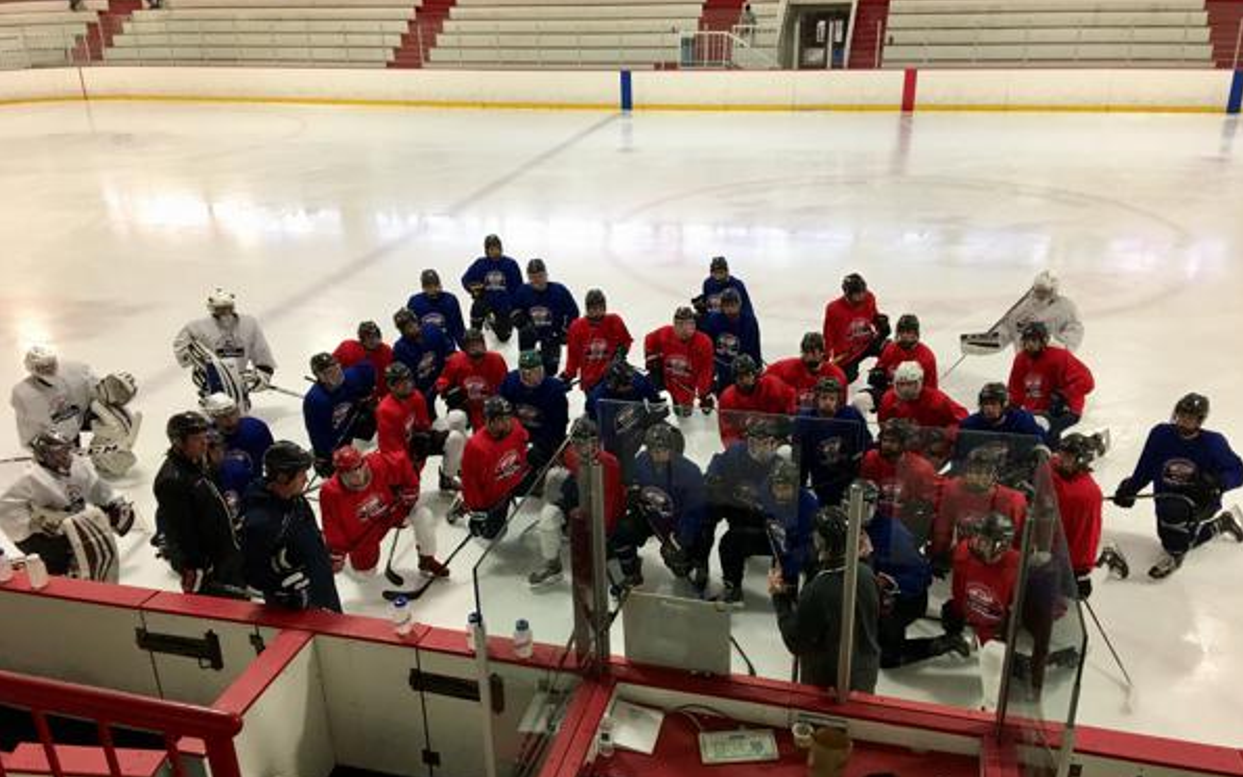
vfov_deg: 40.6
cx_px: 625
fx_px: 1050
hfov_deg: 61.2
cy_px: 420
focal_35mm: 31
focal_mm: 4.15
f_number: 2.2
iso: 50
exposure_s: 1/15
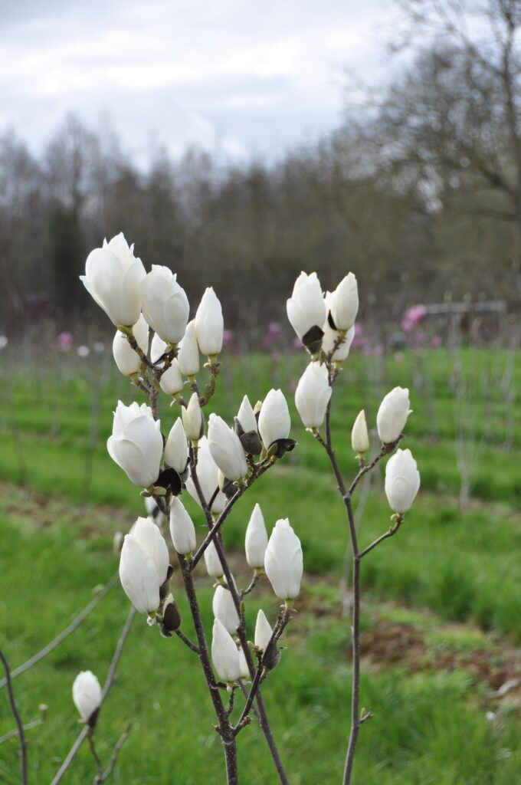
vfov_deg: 22.6
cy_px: 392
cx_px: 260
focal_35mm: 90
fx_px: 1959
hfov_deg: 15.1
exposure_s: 1/640
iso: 200
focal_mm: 60
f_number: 6.3
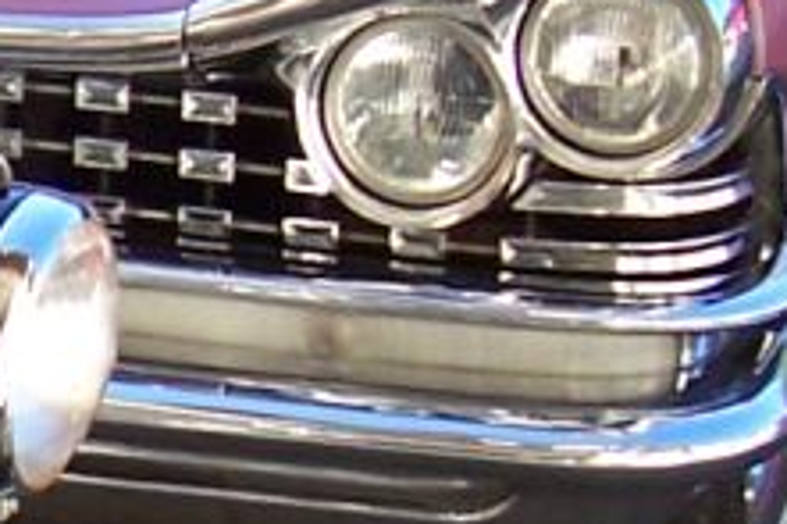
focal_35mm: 164
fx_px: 3582
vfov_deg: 8.2
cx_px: -616
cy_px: 806
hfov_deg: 11.6
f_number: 2.7
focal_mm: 5.6
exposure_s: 1/180
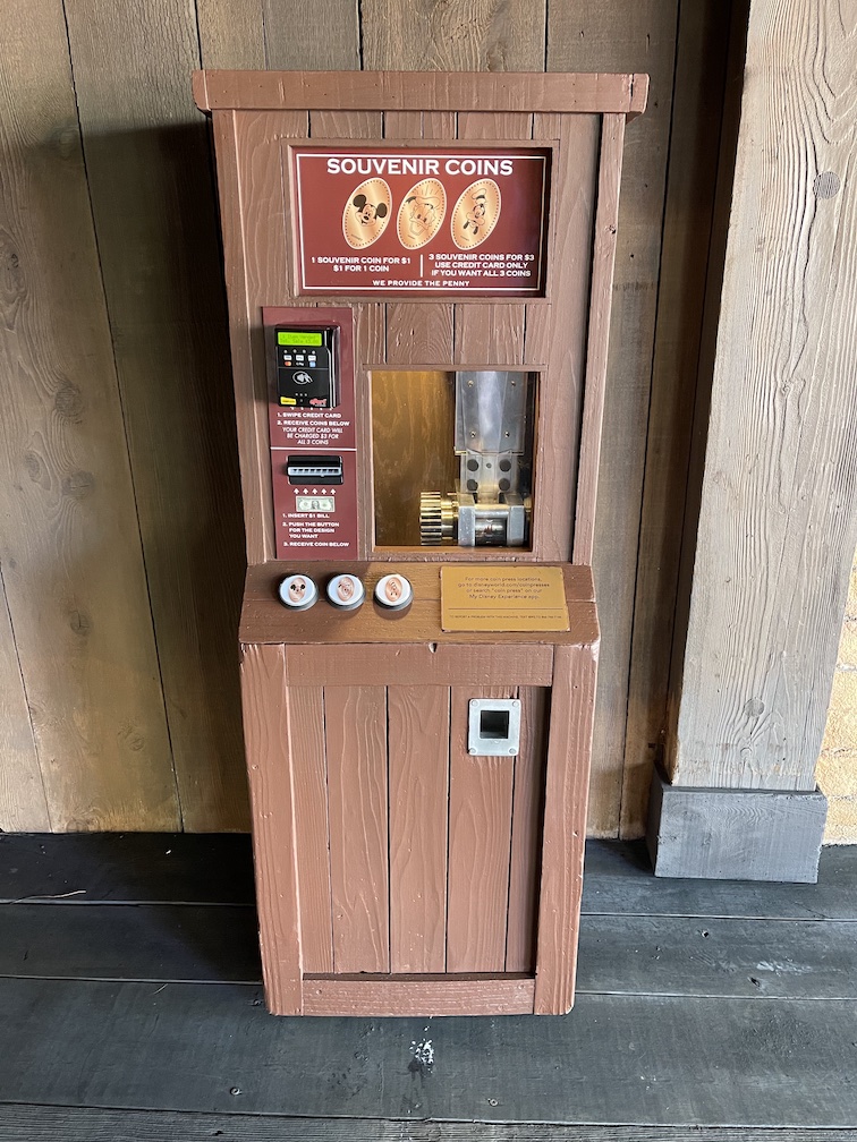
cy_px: 571
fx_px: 858
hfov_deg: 53.1
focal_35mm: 26
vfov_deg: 67.3
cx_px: 428
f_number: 1.6
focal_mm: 5.1
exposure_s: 1/60
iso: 500
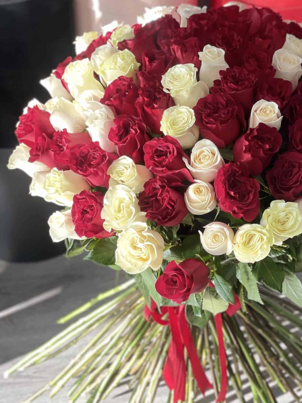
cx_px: 222
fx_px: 1221
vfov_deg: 18.7
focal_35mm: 105
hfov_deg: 14.0
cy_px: 198
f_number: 2.2
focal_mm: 7.5
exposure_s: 1/120
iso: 125
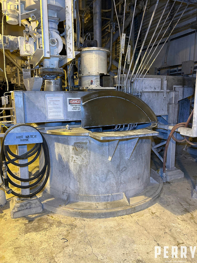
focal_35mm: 26
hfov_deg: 53.1
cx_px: 98
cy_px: 132
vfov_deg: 67.3
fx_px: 197
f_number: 1.5
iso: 400
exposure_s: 1/60
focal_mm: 5.7
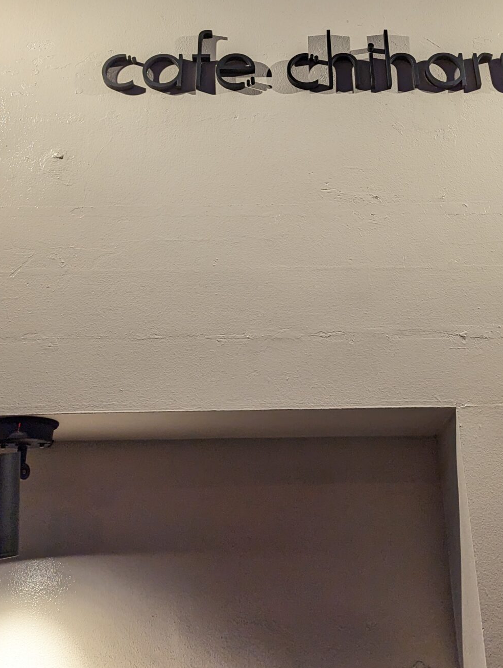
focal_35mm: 47
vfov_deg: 37.2
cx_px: 315
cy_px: 43
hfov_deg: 30.8
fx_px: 908
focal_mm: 6.81
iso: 92
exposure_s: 1/120
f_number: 1.85
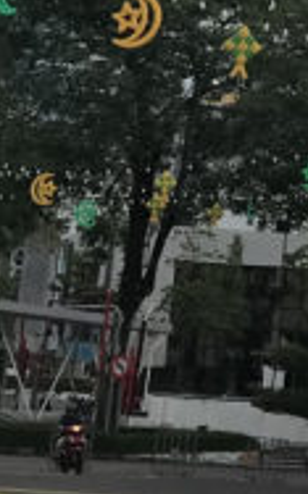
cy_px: -194
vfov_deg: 12.4
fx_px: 2182
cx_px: 648
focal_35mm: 162
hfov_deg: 7.7
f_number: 1.8
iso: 20
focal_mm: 3.99
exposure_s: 1/798
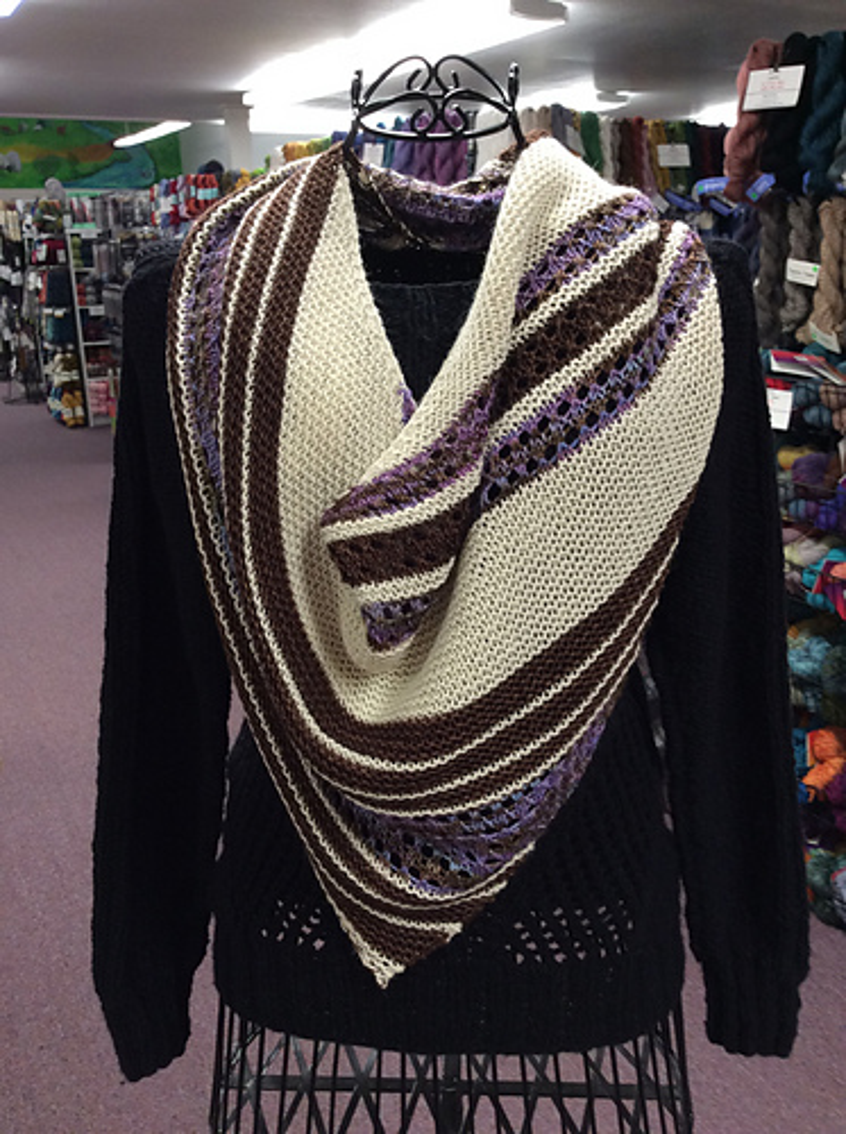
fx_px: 1046
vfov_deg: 56.9
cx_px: 423
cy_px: 567
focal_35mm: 32
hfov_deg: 44.0
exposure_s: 1/24
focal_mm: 3.3
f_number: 2.4
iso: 64
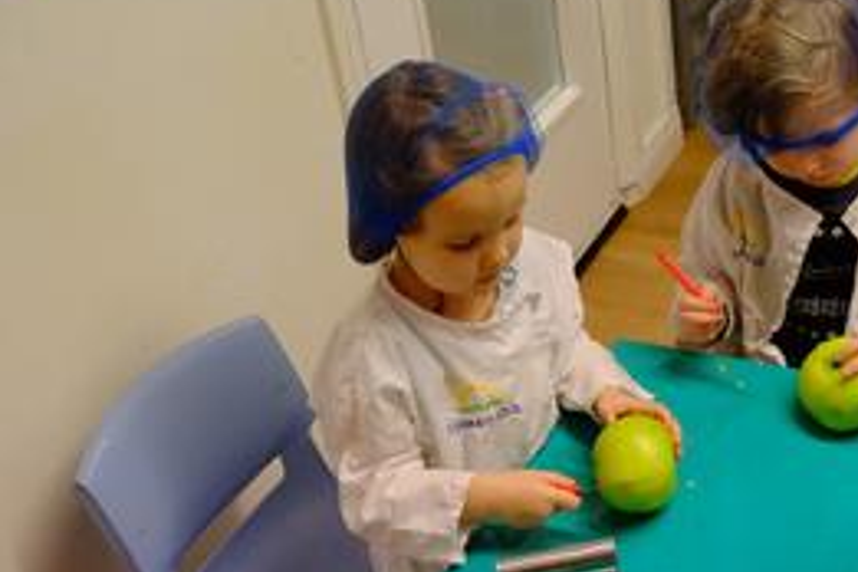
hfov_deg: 33.3
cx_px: 707
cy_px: 319
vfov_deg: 23.4
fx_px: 1382
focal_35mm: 58
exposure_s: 1/200
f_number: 5.6
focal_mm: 23.2
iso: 6400
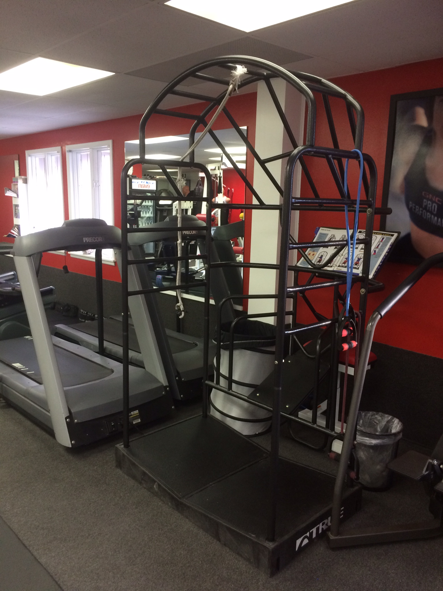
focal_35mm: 29
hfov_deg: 48.2
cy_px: 296
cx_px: 222
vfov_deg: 61.7
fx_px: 495
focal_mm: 4.15
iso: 160
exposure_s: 1/30
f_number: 2.2
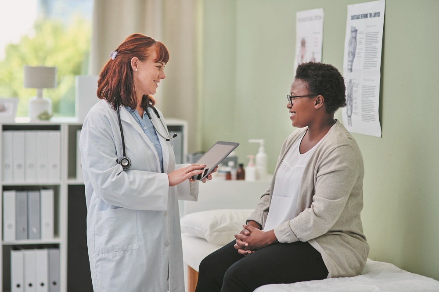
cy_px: 146
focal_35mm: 85
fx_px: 1036
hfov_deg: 23.9
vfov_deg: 16.1
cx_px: 220
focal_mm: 85
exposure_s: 1/200
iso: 320
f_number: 2
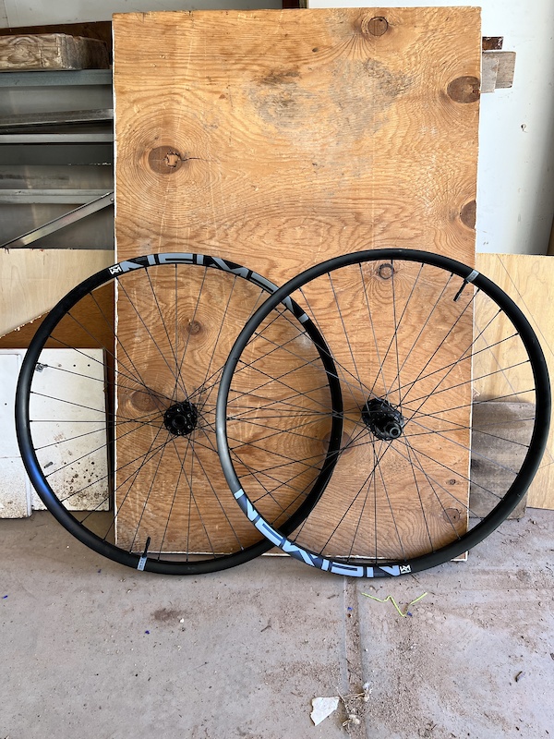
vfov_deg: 67.3
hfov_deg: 53.1
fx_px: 555
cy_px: 370
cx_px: 277
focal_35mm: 26
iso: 64
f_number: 1.5
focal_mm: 5.7
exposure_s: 1/121
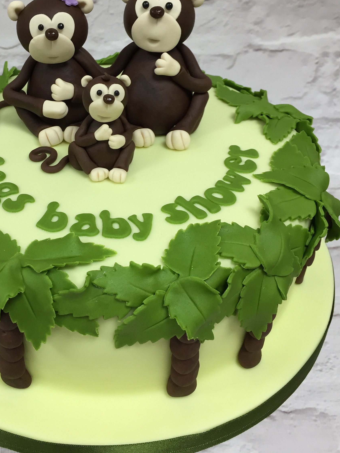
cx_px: 112
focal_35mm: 42
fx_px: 550
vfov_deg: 44.6
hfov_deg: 34.0
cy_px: 191
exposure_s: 1/33
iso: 32
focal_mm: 4.15
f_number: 2.2
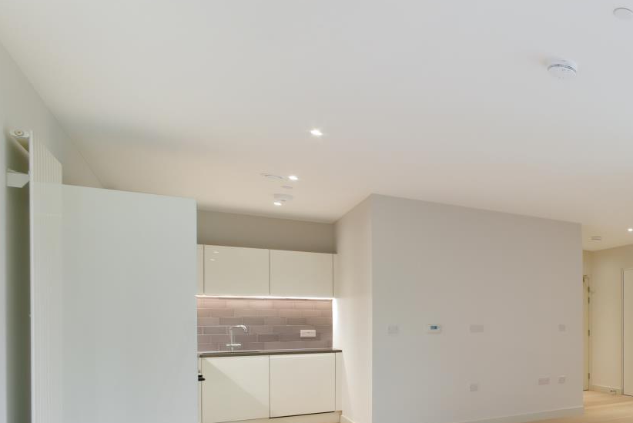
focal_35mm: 28
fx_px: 493
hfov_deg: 46.3
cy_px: 324
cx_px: 710
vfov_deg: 44.7
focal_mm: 12
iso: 200
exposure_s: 1/8
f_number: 16
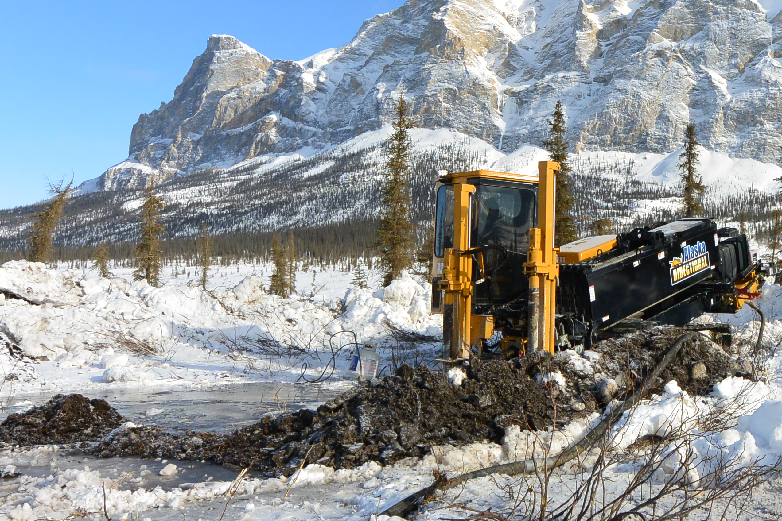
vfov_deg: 34.9
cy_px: 209
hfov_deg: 47.1
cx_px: 658
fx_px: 825
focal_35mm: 38
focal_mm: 7.9
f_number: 5
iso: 160
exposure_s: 1/1250
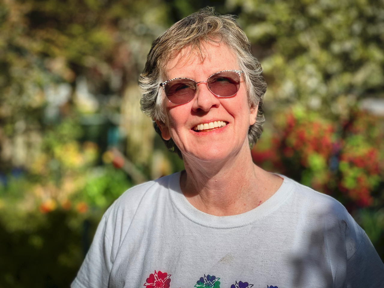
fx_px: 854
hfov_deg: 25.3
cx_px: 192
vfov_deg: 19.1
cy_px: 144
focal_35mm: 77
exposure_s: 1/747
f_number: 2.8
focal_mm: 9
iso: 32
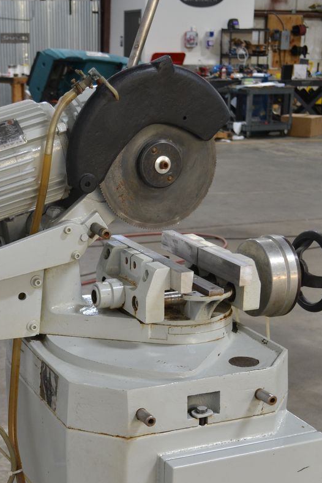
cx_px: 96
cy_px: 400
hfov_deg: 21.4
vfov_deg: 30.9
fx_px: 846
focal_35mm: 63
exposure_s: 1/40
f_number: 4
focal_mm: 24
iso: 400
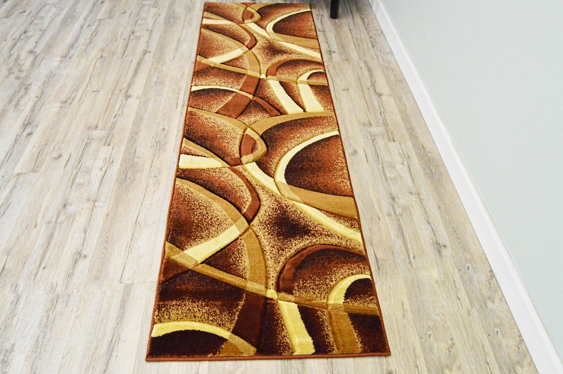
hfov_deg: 57.3
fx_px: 516
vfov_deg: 39.9
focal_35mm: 33
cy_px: 187
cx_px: 282
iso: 6400
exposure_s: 1/160
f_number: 6.3
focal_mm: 22
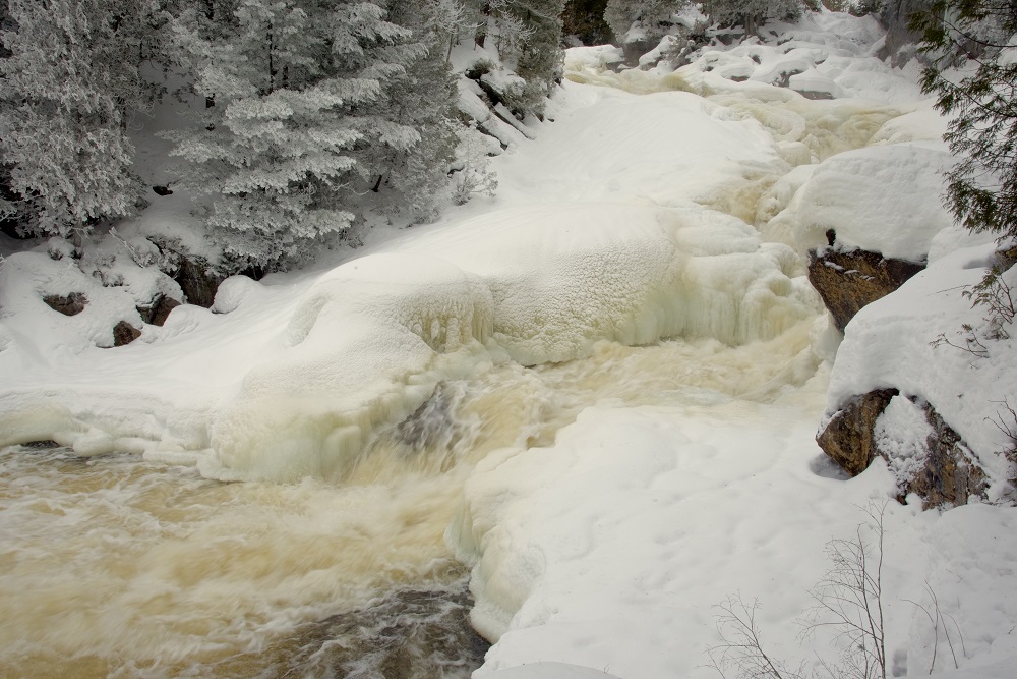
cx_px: 508
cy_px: 340
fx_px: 876
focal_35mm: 31
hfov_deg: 60.3
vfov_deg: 42.3
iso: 200
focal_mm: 31
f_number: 22
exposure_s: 1/40
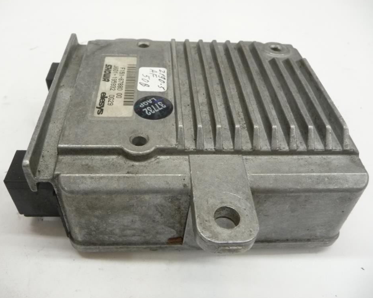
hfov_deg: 58.8
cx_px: 178
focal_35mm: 30
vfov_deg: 48.5
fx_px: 331
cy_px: 150
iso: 320
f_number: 3.3
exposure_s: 1/30
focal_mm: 4.7
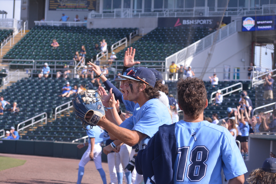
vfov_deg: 12.2
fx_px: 862
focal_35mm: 112
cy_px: 92
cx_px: 138
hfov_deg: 18.2
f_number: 7.1
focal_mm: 75
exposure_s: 1/1000
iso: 400
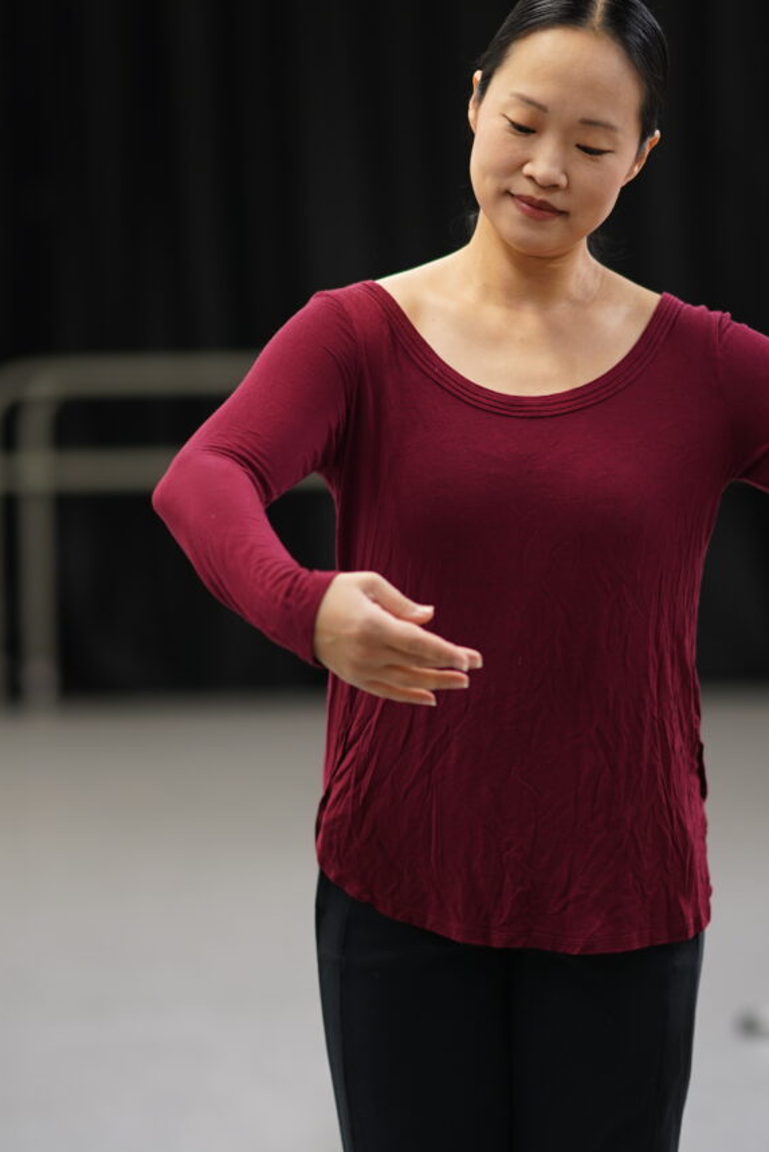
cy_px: 538
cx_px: 550
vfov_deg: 13.5
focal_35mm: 152
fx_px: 4868
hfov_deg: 9.0
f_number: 1.4
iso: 200
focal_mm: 85
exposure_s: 1/100
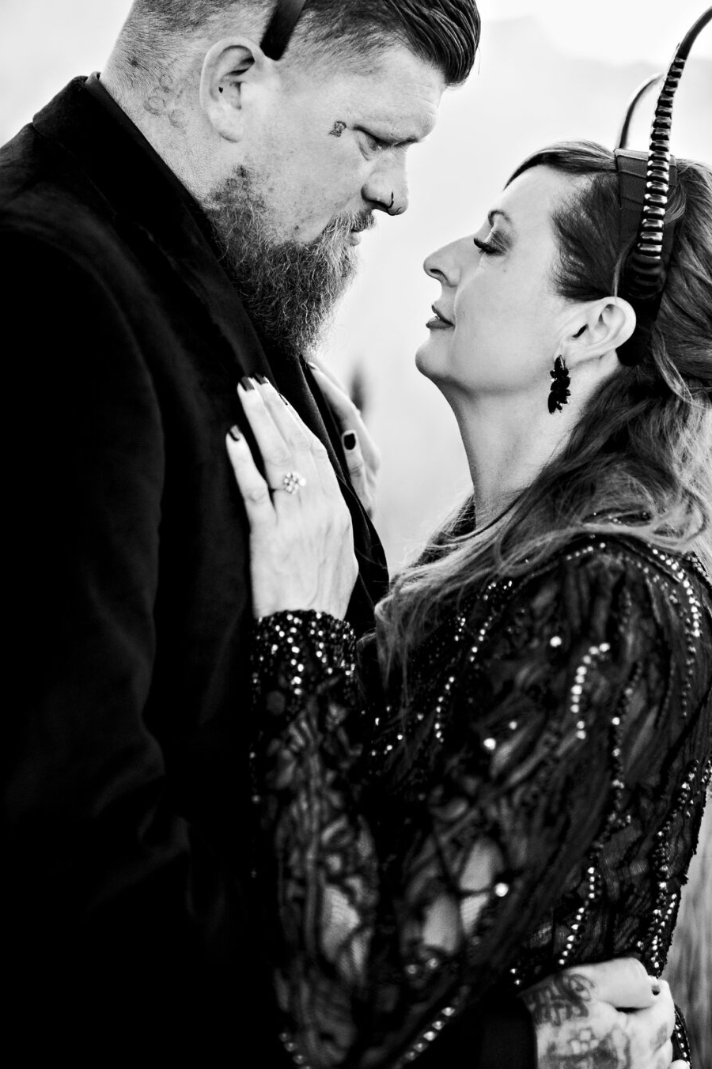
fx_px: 1574
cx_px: 383
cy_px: 347
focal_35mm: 53
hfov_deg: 25.5
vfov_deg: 37.1
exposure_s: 1/5000
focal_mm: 35
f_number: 1.8
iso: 1600
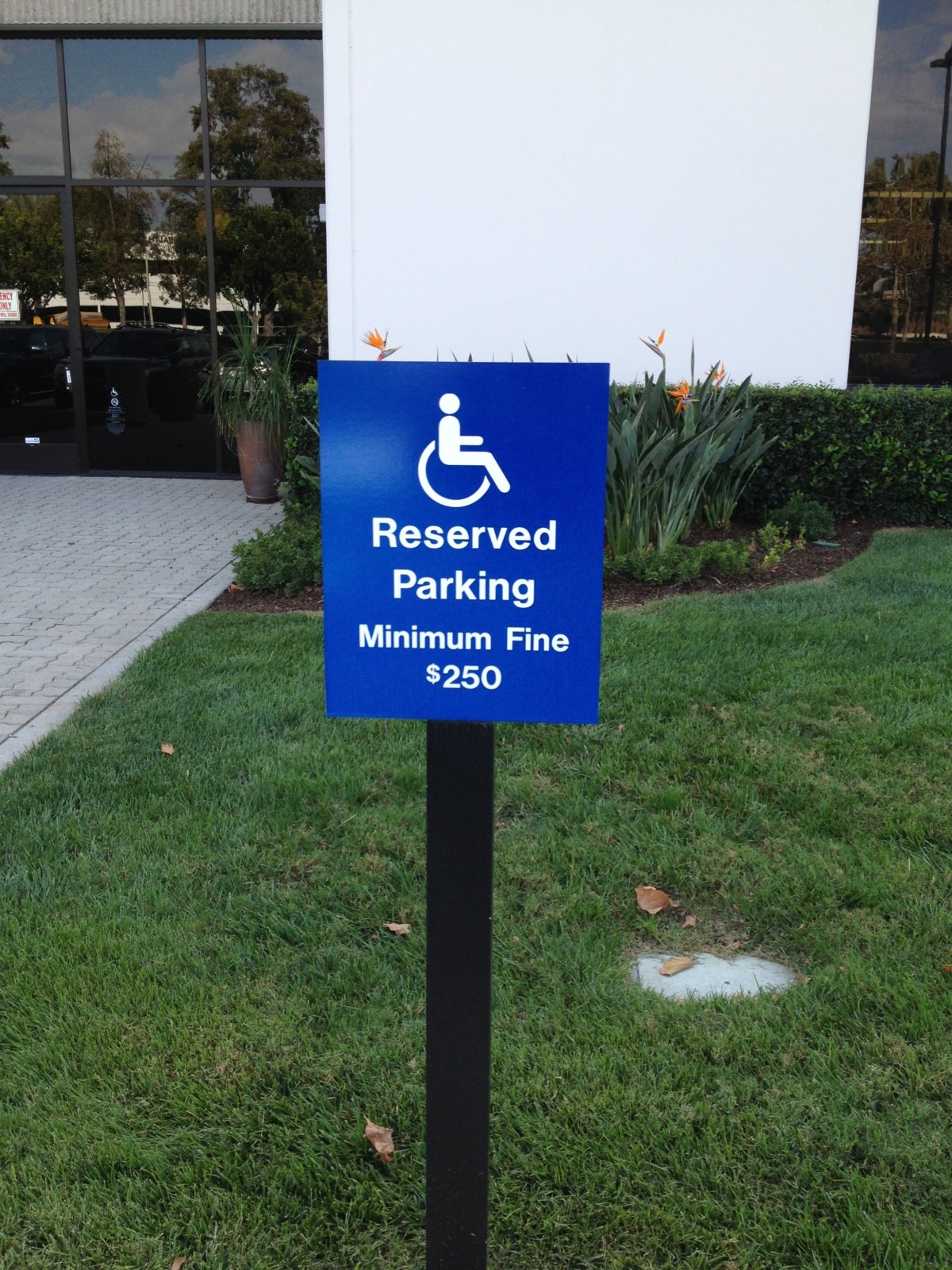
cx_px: 476
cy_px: 635
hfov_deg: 40.7
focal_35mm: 35
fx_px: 1283
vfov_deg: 52.6
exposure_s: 1/282
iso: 50
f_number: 2.4
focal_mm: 4.28
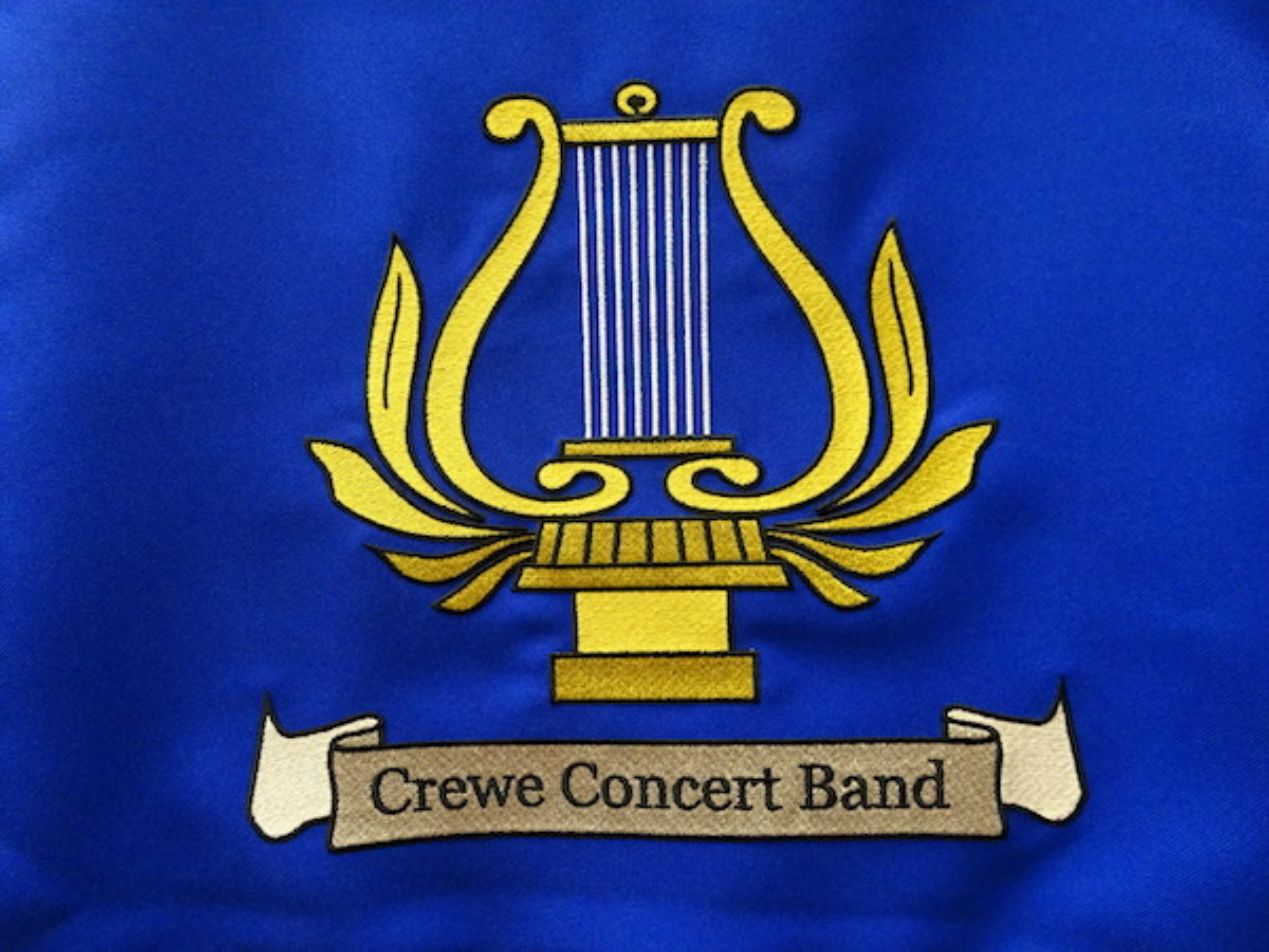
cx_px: 634
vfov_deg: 56.8
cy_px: 476
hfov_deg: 71.6
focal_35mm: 24
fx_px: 880
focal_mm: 4.1
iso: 800
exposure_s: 1/20
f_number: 3.5
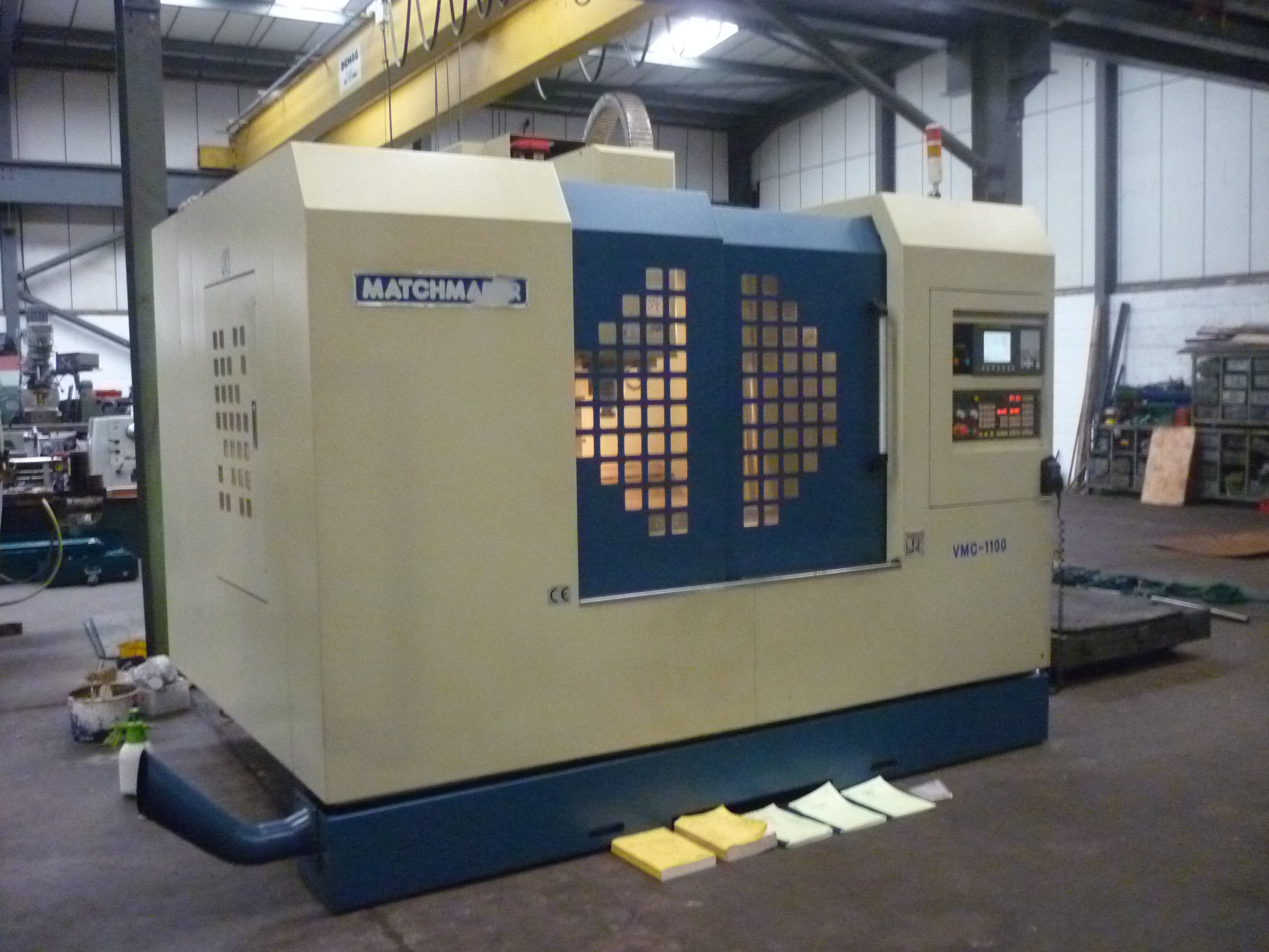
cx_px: 634
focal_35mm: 33
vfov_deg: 42.9
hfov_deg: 55.4
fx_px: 1210
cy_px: 476
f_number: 2.8
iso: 800
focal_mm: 5.5
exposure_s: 1/20
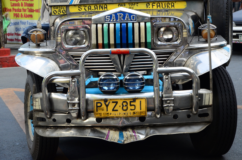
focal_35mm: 120
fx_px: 805
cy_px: 80
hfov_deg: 17.1
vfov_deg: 11.4
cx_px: 121
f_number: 9
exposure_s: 1/160
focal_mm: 80
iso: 640
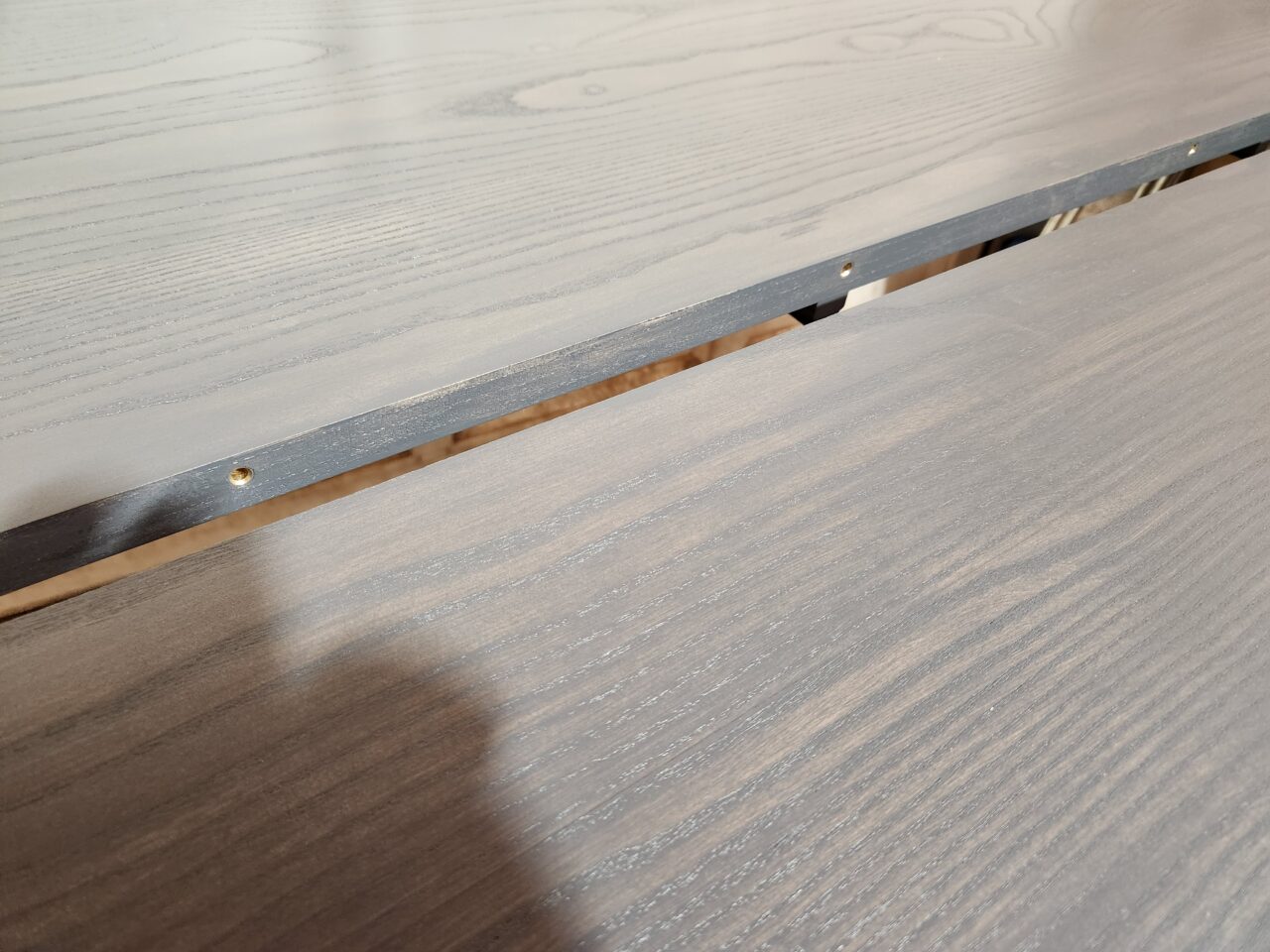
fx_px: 844
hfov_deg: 73.9
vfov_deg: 58.9
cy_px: 476
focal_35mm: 23
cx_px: 635
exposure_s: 1/60
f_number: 1.8
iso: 640
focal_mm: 5.4
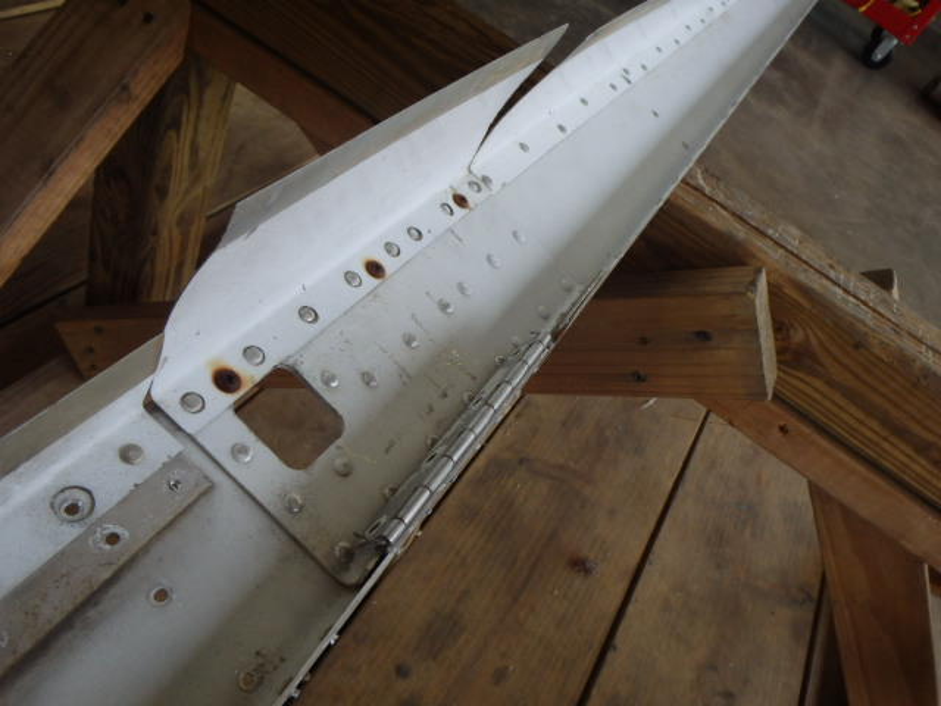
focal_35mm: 28
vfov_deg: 49.7
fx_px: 761
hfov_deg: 63.4
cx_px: 470
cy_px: 353
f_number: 3.9
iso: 200
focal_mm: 5
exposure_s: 1/60
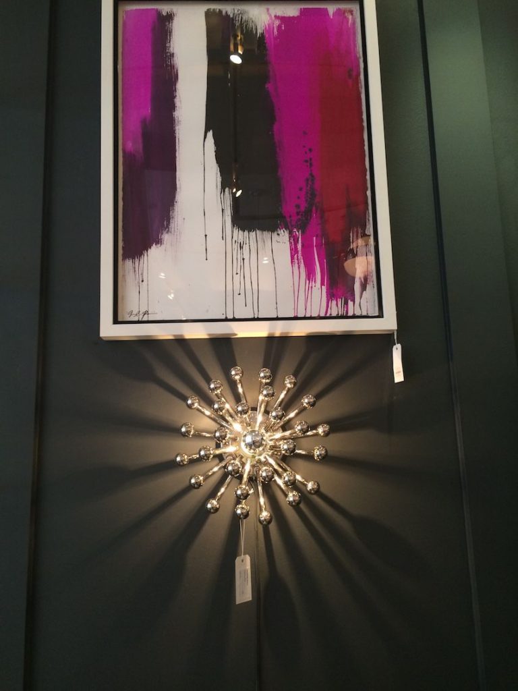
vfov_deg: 61.7
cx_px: 259
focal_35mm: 29
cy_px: 346
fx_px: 579
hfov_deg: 48.2
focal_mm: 4.15
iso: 64
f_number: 2.2
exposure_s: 1/30
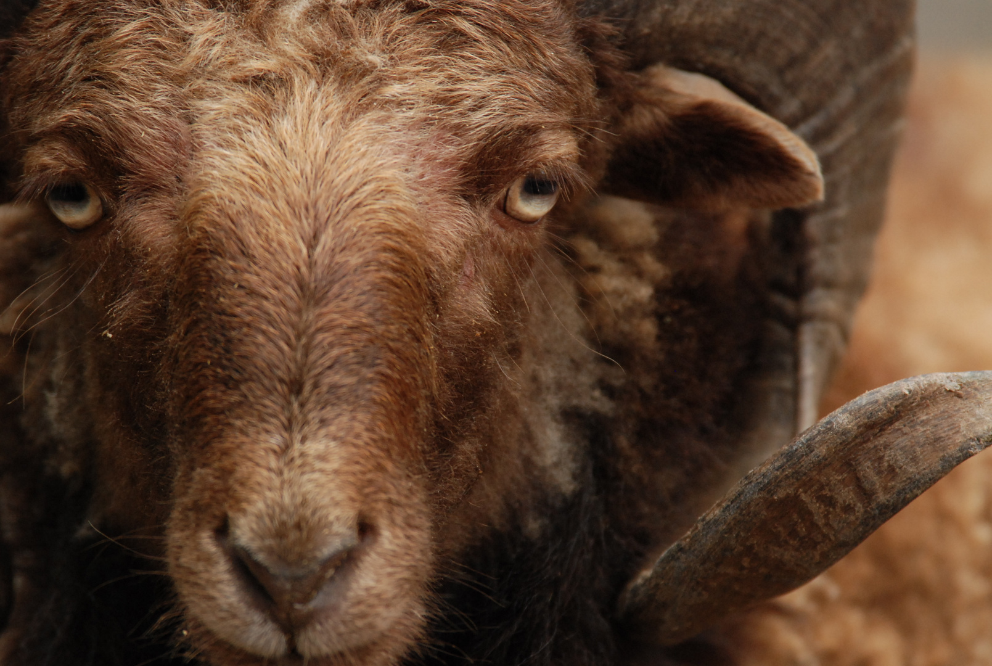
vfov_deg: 3.4
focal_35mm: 405
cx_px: 496
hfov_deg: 5.1
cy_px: 333
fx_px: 11183
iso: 640
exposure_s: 1/400
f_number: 5.3
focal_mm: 270
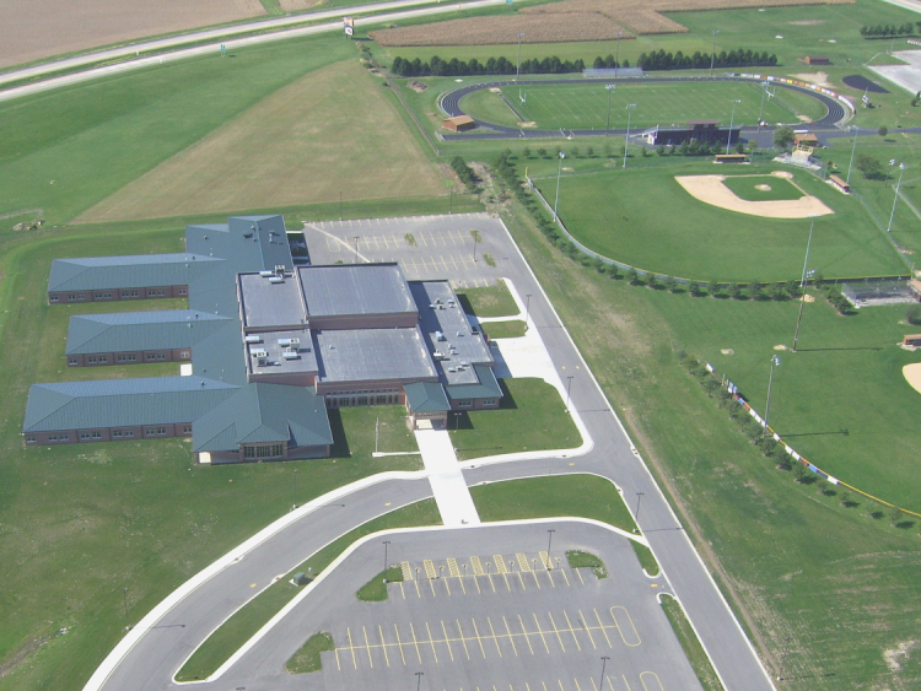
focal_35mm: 38
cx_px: 460
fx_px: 1011
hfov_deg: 49.0
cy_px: 346
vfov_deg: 37.7
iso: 50
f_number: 6.4
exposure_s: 1/400
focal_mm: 7.8
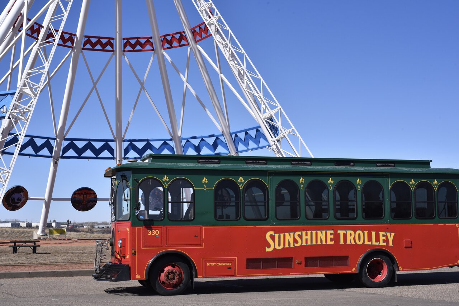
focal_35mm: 50
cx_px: 230
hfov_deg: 39.6
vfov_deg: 27.0
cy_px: 153
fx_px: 638
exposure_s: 1/1000
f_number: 16
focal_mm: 50
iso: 800
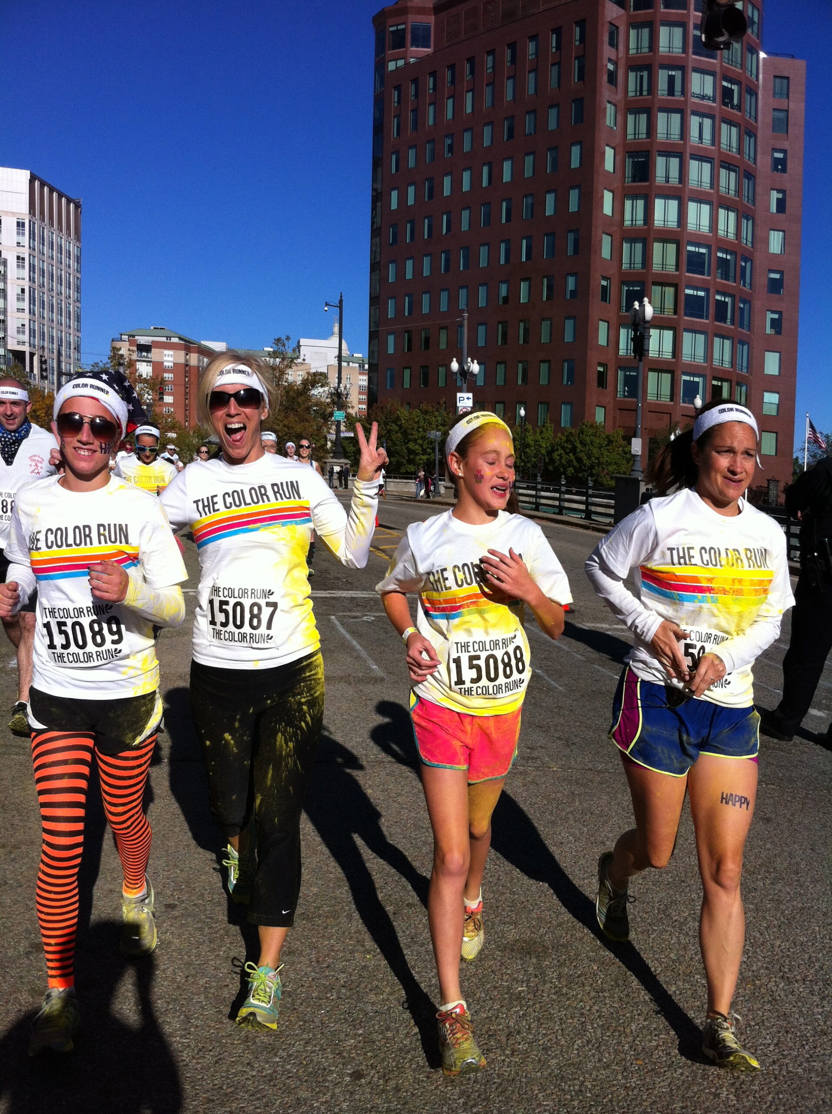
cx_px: 416
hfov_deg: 40.6
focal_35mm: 35
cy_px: 557
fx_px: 1125
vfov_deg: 52.7
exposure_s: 1/2320
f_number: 2.8
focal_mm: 3.85
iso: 80
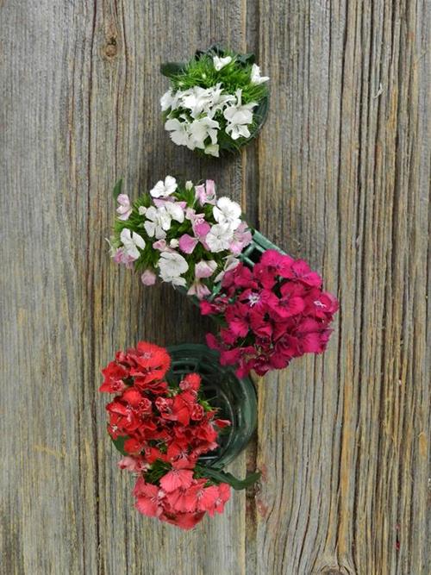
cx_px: 216
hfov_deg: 44.1
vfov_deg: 56.8
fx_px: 531
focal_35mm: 32
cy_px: 288
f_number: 3.7
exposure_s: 1/15
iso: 400
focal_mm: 5.6
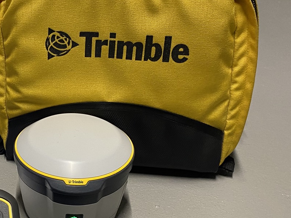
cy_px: 161
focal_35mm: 66
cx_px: 7
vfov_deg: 22.1
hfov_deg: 27.8
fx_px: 555
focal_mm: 4.25
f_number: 1.8
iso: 125
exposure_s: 1/50
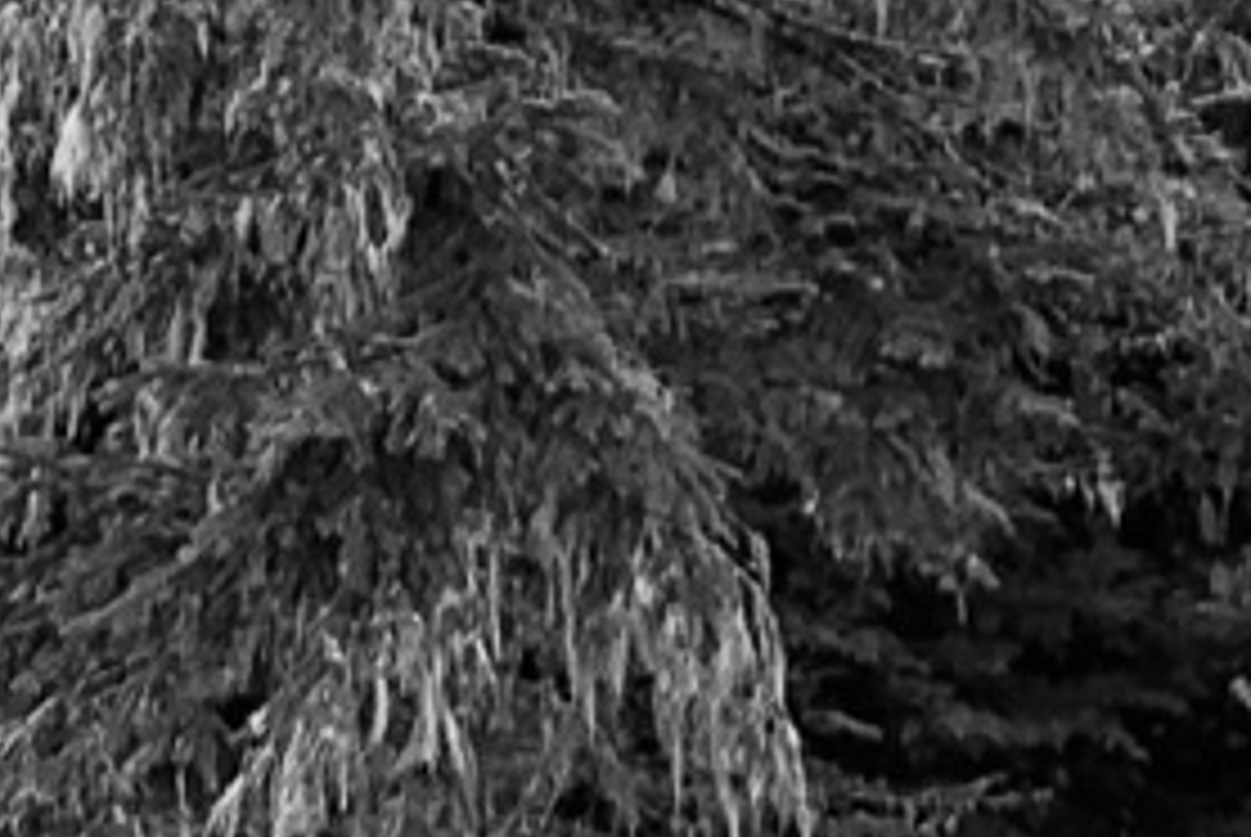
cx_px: -1460
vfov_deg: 6.1
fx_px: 6922
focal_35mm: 199
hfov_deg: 9.5
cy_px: -2182
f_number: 1.8
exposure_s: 1/887
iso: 25
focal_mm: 4.25
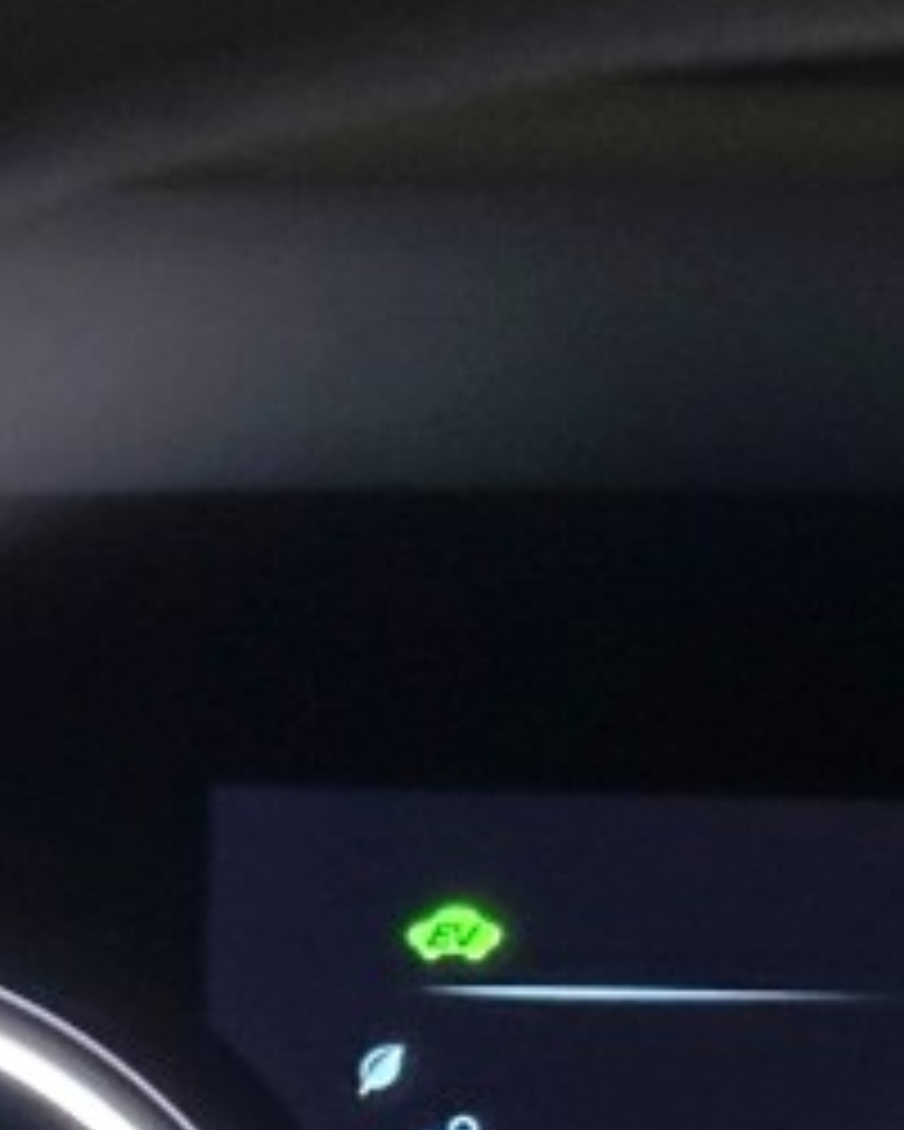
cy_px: 1414
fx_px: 6384
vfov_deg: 9.9
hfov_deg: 8.0
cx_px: 1142
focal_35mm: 191
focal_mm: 6.86
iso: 640
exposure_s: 1/24
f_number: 1.78
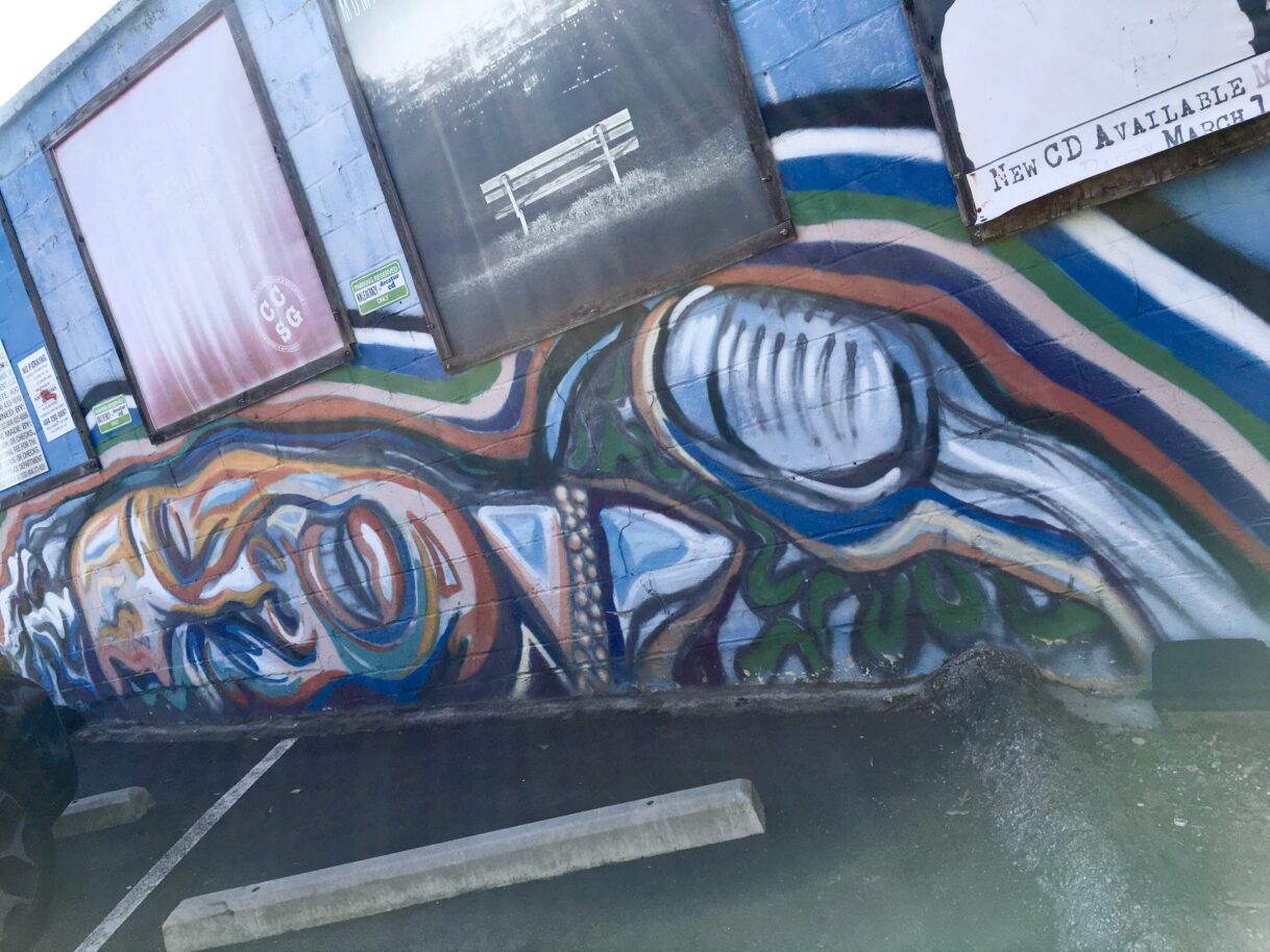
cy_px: 476
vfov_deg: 48.2
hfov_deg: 61.6
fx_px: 1064
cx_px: 635
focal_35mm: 29
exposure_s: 1/596
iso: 25
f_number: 2.2
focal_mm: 4.15
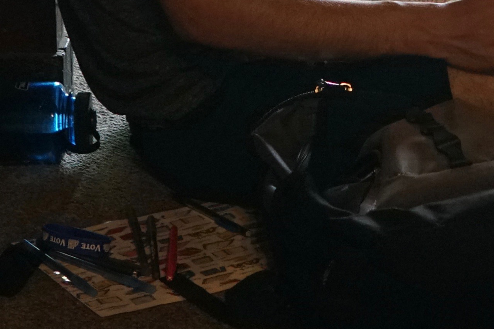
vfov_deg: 6.3
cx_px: 476
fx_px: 2854
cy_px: -422
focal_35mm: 208
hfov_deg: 9.8
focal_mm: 30
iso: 1600
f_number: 2.8
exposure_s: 1/160
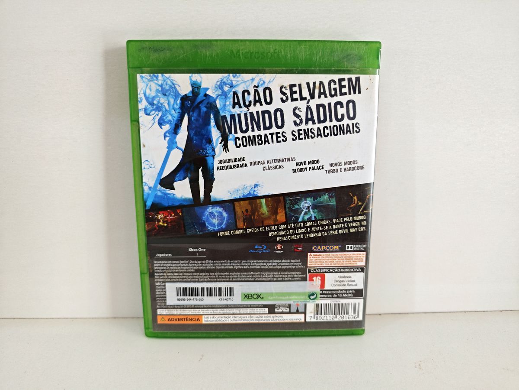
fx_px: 345
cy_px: 195
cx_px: 260
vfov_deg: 58.9
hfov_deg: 73.9
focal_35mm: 23
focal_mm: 8.7
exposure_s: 1/120
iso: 320
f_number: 1.9
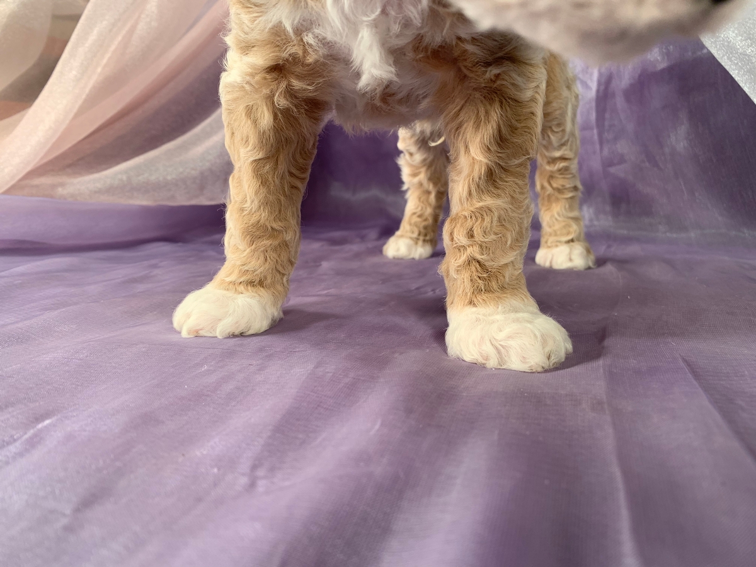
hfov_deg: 67.3
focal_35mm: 26
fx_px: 568
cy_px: 284
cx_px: 378
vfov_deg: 53.1
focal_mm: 4.25
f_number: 1.8
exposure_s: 1/120
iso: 50
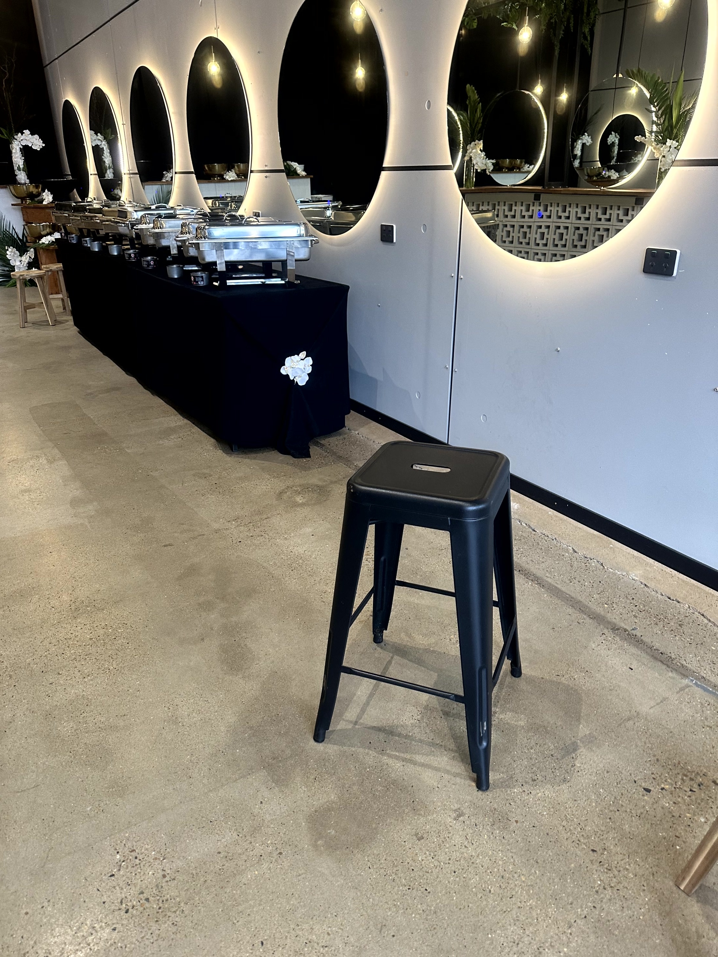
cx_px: 359
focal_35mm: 24
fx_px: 664
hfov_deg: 56.8
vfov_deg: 71.6
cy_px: 478
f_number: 1.78
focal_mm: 6.86
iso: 250
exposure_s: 1/116
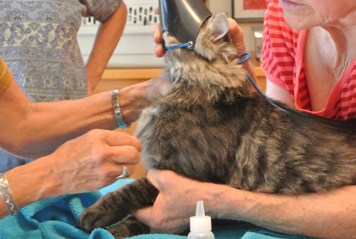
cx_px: 178
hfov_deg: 23.6
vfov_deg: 15.9
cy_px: 117
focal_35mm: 86
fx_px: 852
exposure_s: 1/30
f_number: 5.6
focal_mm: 30
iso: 2800
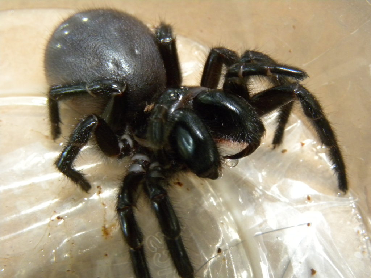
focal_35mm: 66
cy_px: 139
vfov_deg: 22.3
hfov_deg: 29.4
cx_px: 186
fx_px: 707
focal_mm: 11.8
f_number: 8
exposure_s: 1/30
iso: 400
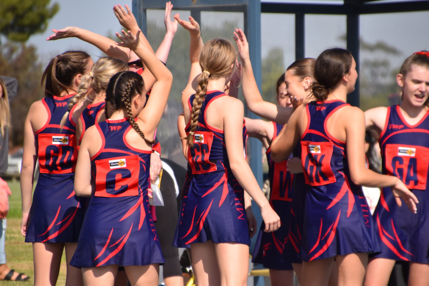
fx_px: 4826
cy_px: 143
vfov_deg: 3.4
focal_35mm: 405
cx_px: 214
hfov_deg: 5.1
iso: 400
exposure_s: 1/1600
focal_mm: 270
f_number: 6.3
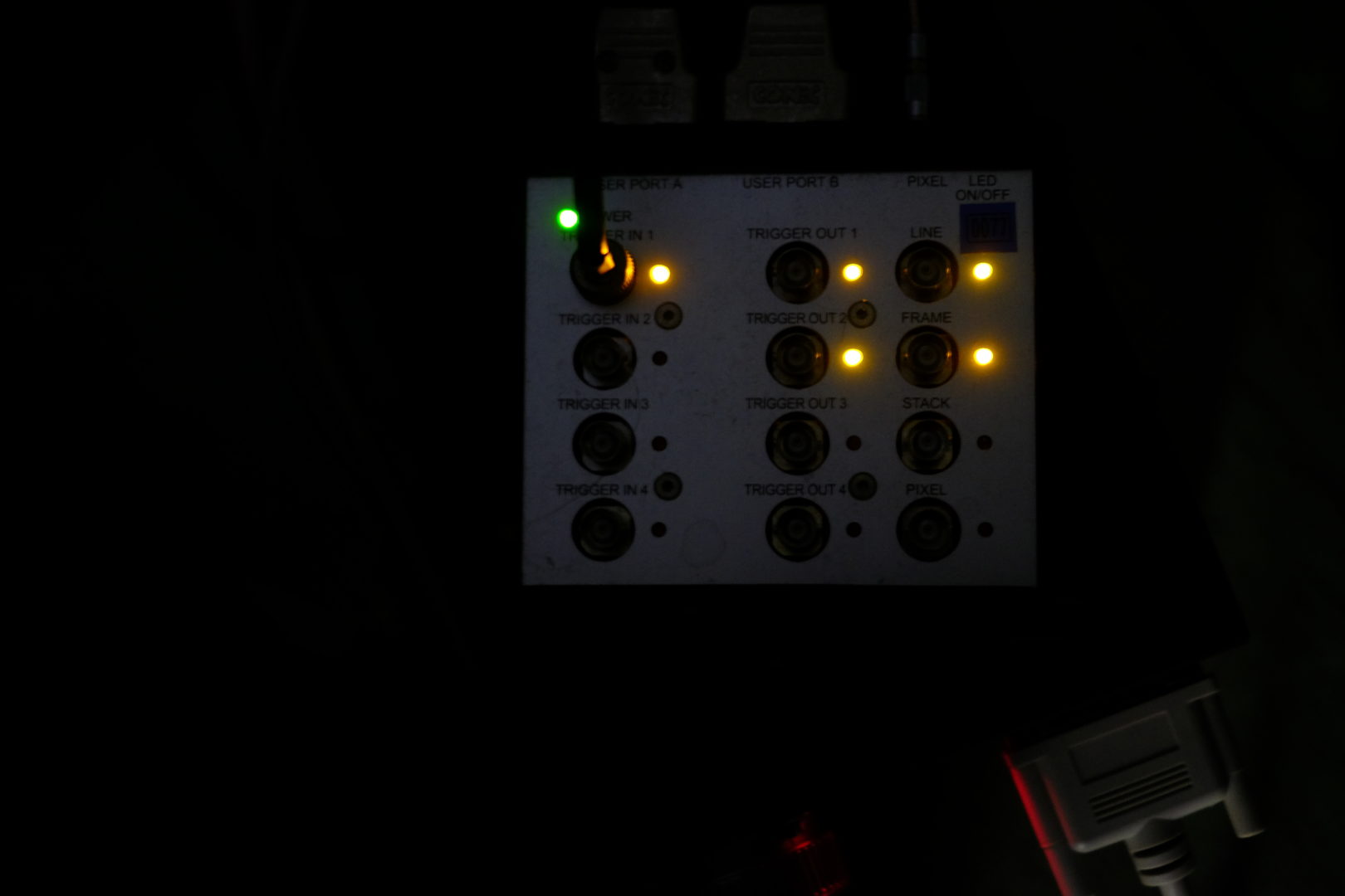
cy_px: 448
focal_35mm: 53
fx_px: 1980
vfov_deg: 25.5
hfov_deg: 37.5
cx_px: 672
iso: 800
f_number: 1.4
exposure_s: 1/8
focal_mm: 35
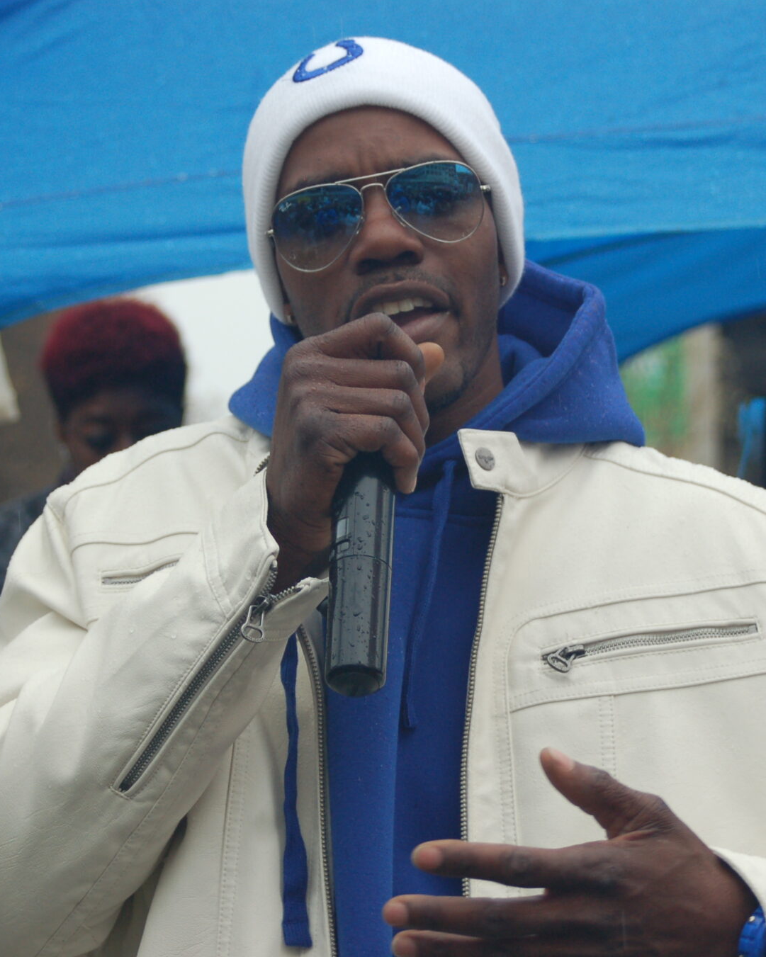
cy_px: 482
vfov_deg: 13.3
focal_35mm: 145
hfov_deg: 10.7
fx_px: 4109
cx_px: 426
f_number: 5.3
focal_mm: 68
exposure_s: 1/320
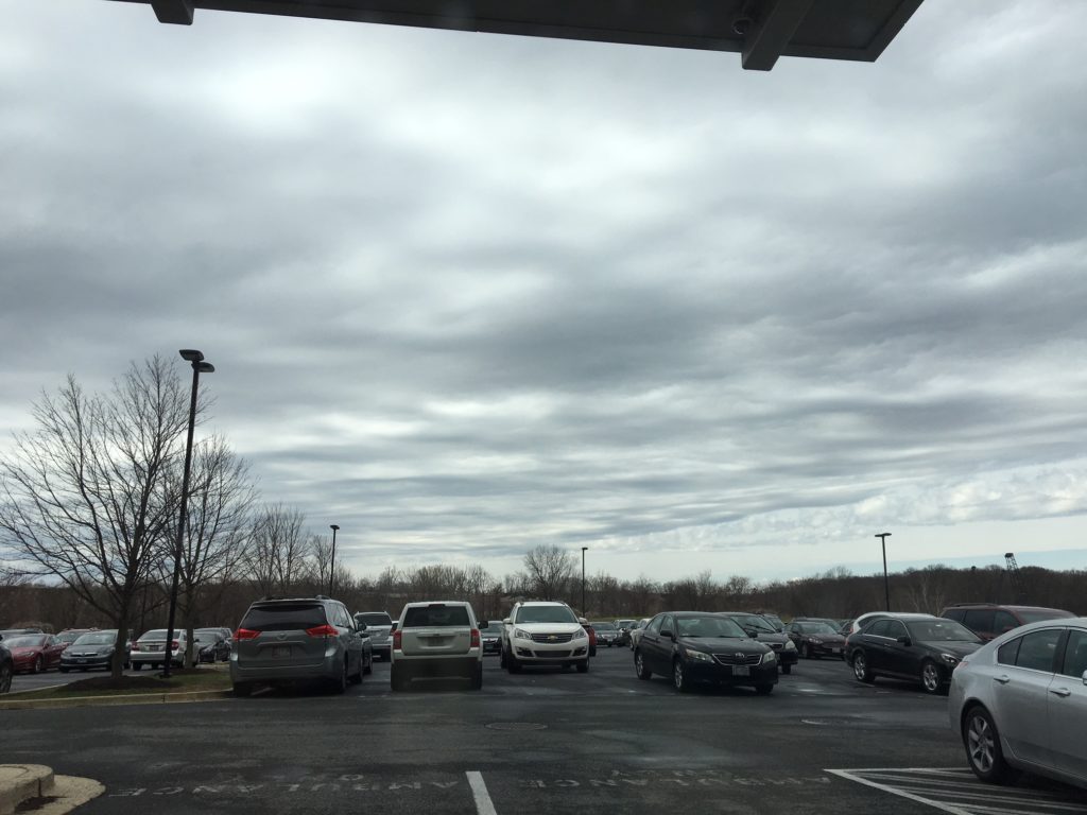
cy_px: 408
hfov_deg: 61.7
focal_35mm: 29
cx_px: 544
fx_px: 911
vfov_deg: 48.2
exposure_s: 1/1972
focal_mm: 4.15
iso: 25
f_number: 2.2
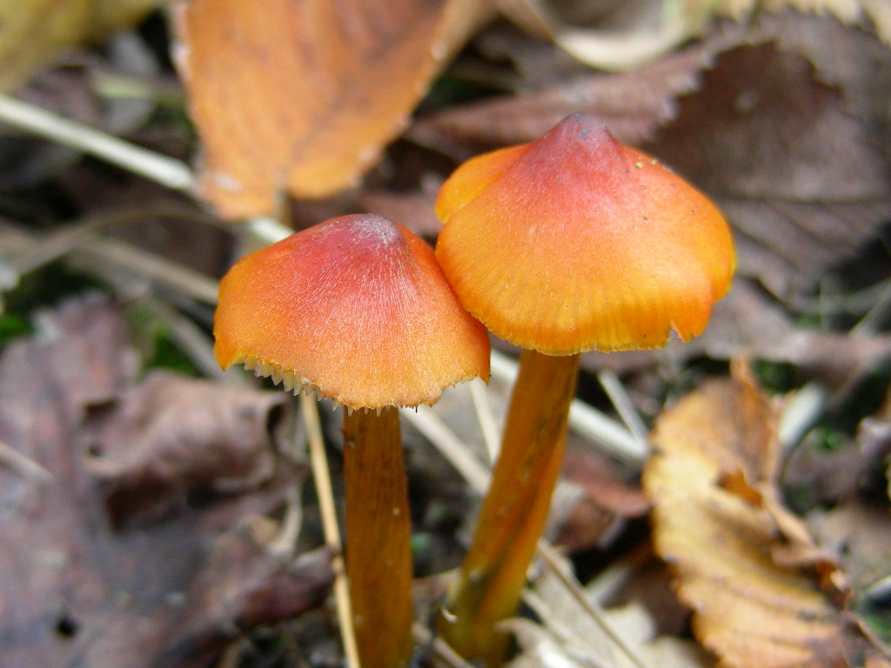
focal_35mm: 87
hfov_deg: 22.5
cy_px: 334
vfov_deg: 17.0
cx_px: 446
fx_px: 2239
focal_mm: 14.6
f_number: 3.5
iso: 187
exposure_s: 1/30.2
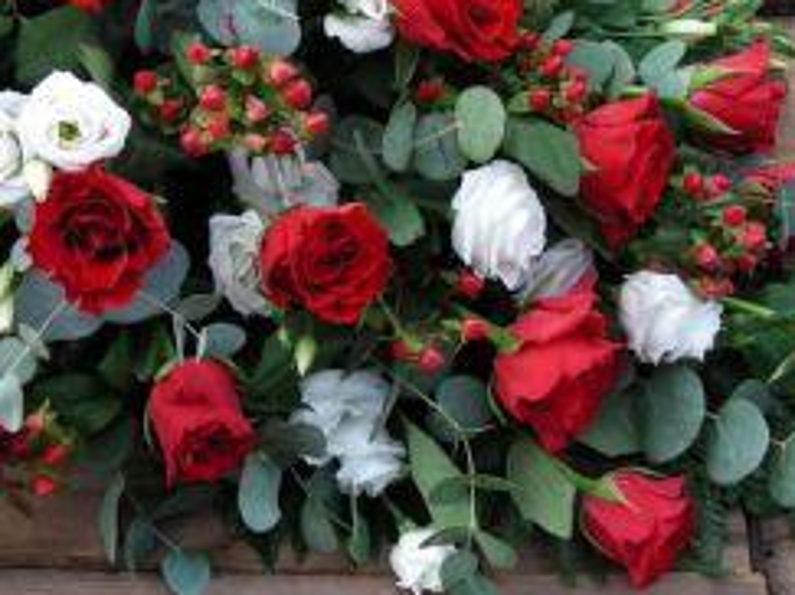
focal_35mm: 70
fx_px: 1607
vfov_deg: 20.8
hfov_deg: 27.6
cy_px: 157
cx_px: 262
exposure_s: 1/42
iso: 50
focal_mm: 6.3
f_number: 3.5
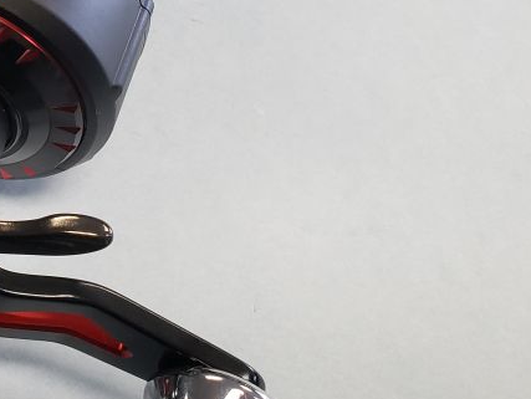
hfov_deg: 23.5
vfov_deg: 19.5
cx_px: -164
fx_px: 1121
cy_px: -17
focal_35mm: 73
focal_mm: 4.3
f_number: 2.4
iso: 200
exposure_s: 1/60
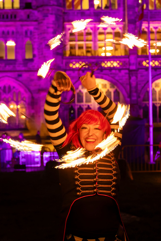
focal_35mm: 36
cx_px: 80
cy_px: 120
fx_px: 242
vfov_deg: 53.1
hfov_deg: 36.9
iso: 1600
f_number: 3.2
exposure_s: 1/80
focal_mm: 36
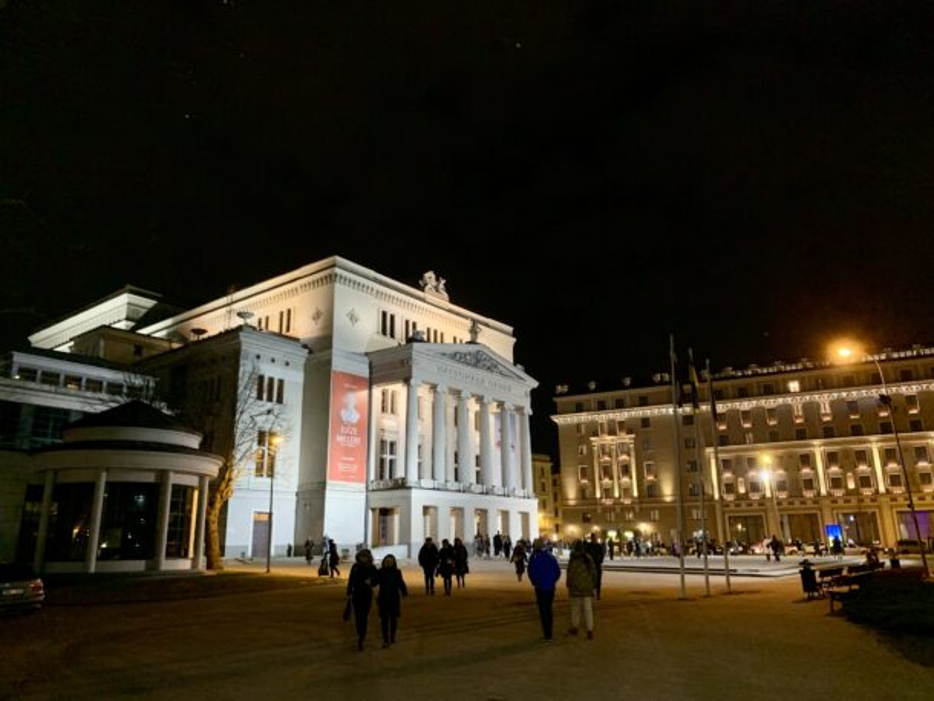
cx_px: 467
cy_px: 350
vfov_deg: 53.1
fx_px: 702
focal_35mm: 26
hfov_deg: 67.3
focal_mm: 4.25
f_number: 1.8
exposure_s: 1/25
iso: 500
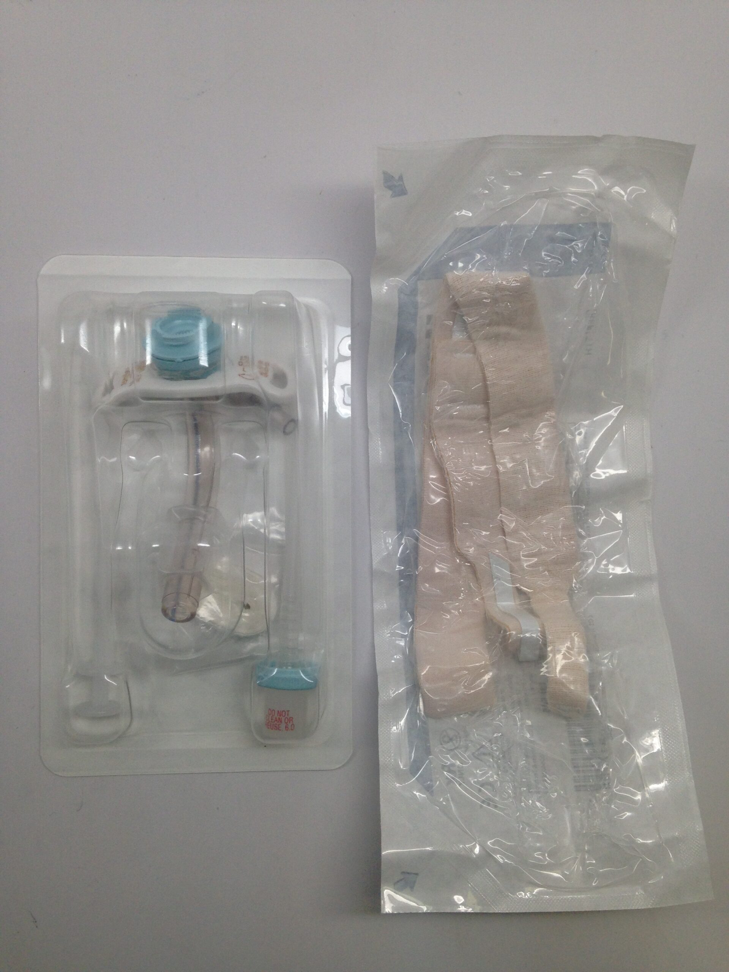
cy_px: 486
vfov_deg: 55.4
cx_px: 364
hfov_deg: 42.9
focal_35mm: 33
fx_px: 927
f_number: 2.4
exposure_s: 1/120
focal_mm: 4.12
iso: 80
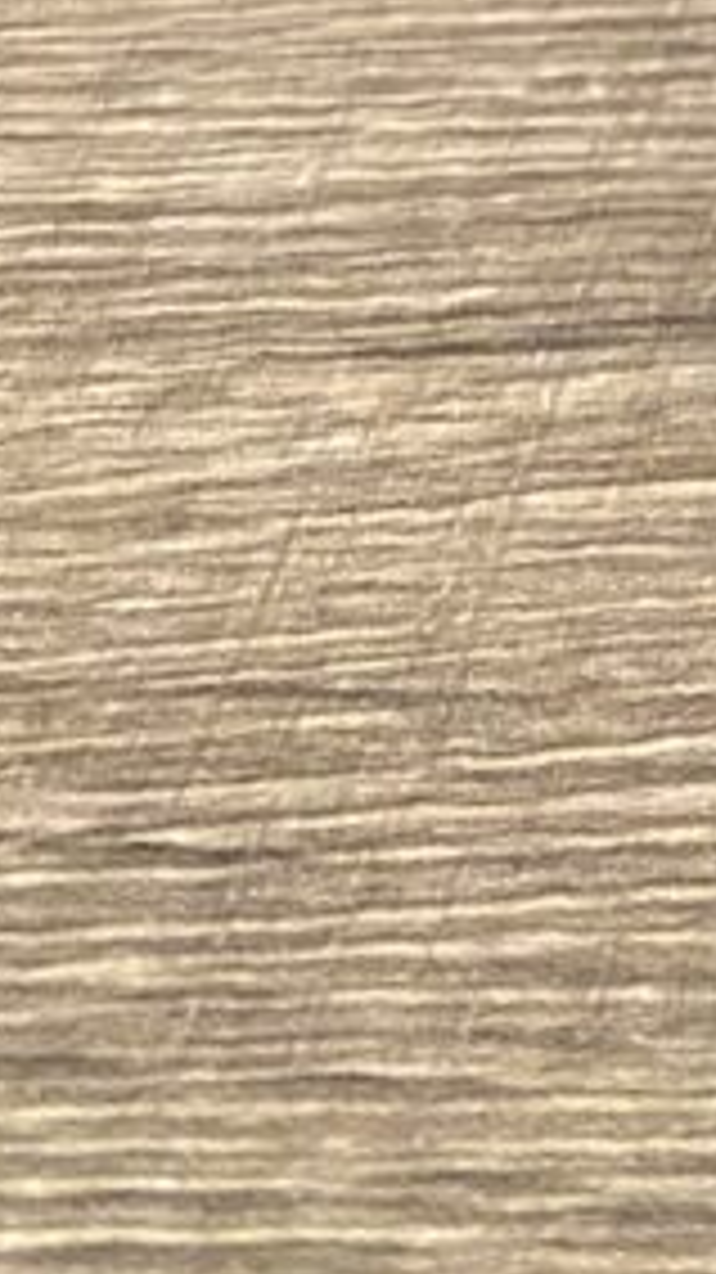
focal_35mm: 154
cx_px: 2202
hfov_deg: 7.0
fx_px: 5202
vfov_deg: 11.6
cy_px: -1765
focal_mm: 4.25
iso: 500
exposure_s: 1/33
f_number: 1.8
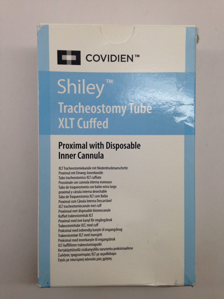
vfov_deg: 55.3
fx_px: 285
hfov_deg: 43.0
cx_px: 112
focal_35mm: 33
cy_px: 150
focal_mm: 4.12
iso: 80
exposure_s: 1/120
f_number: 2.4
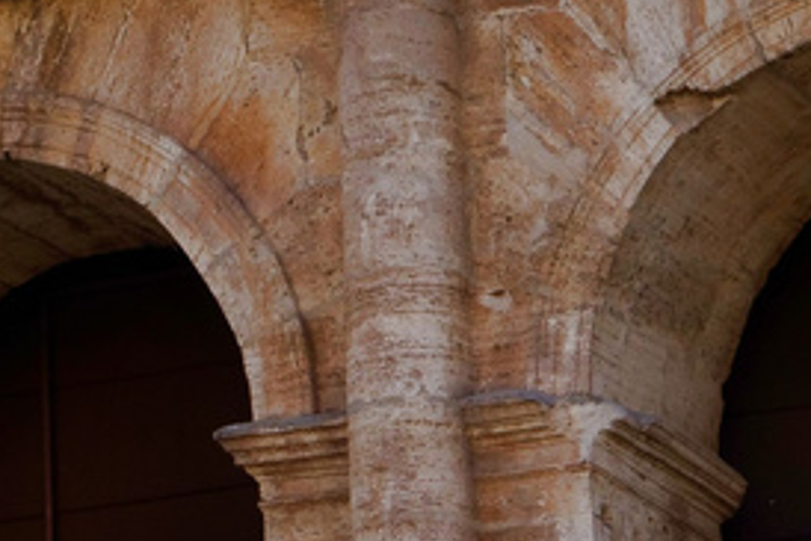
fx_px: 8249
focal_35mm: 366
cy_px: 15
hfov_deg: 5.5
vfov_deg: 3.8
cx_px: -953
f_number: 7.1
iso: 64
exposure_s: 1/200
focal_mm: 62
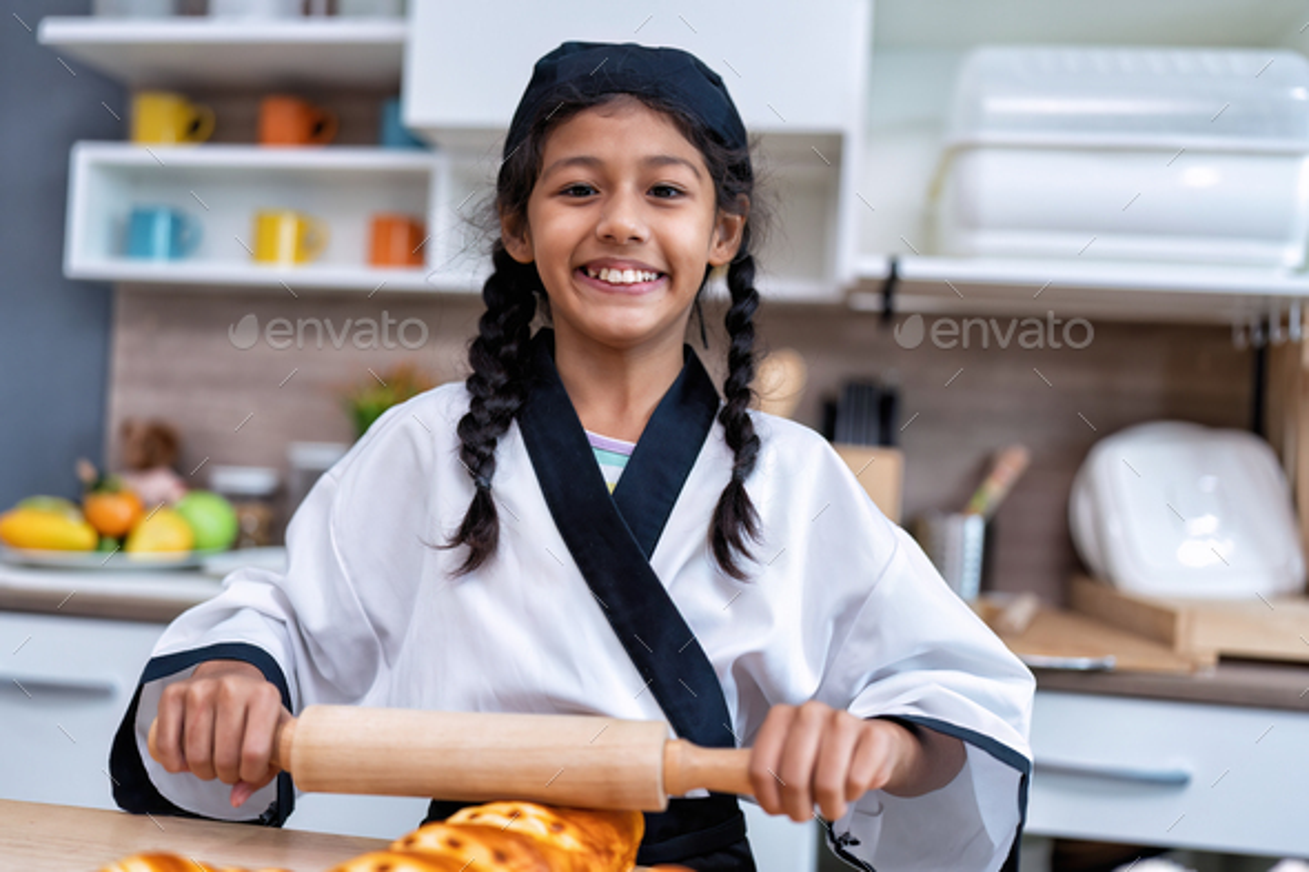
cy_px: 436
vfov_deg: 37.8
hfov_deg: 54.4
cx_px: 654
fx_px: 1272
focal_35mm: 35
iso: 320
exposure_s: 1/500
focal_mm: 35
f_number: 1.4
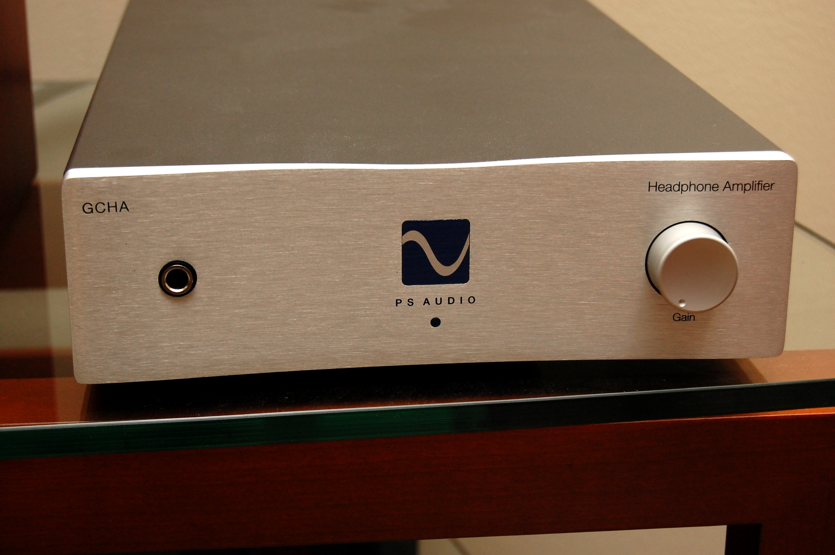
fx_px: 1599
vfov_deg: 19.7
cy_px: 278
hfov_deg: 29.3
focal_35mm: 69
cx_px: 418
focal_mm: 46
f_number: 8
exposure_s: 1/125
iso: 560
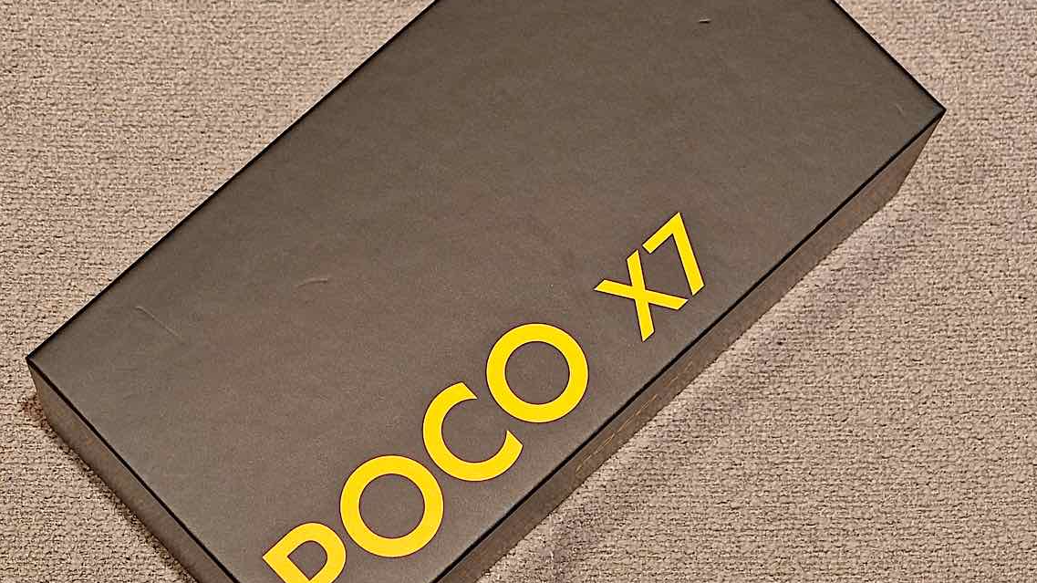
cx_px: 422
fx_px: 3161
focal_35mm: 115
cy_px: 248
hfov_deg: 18.6
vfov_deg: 10.5
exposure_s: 1/90
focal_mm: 10
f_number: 2
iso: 1250
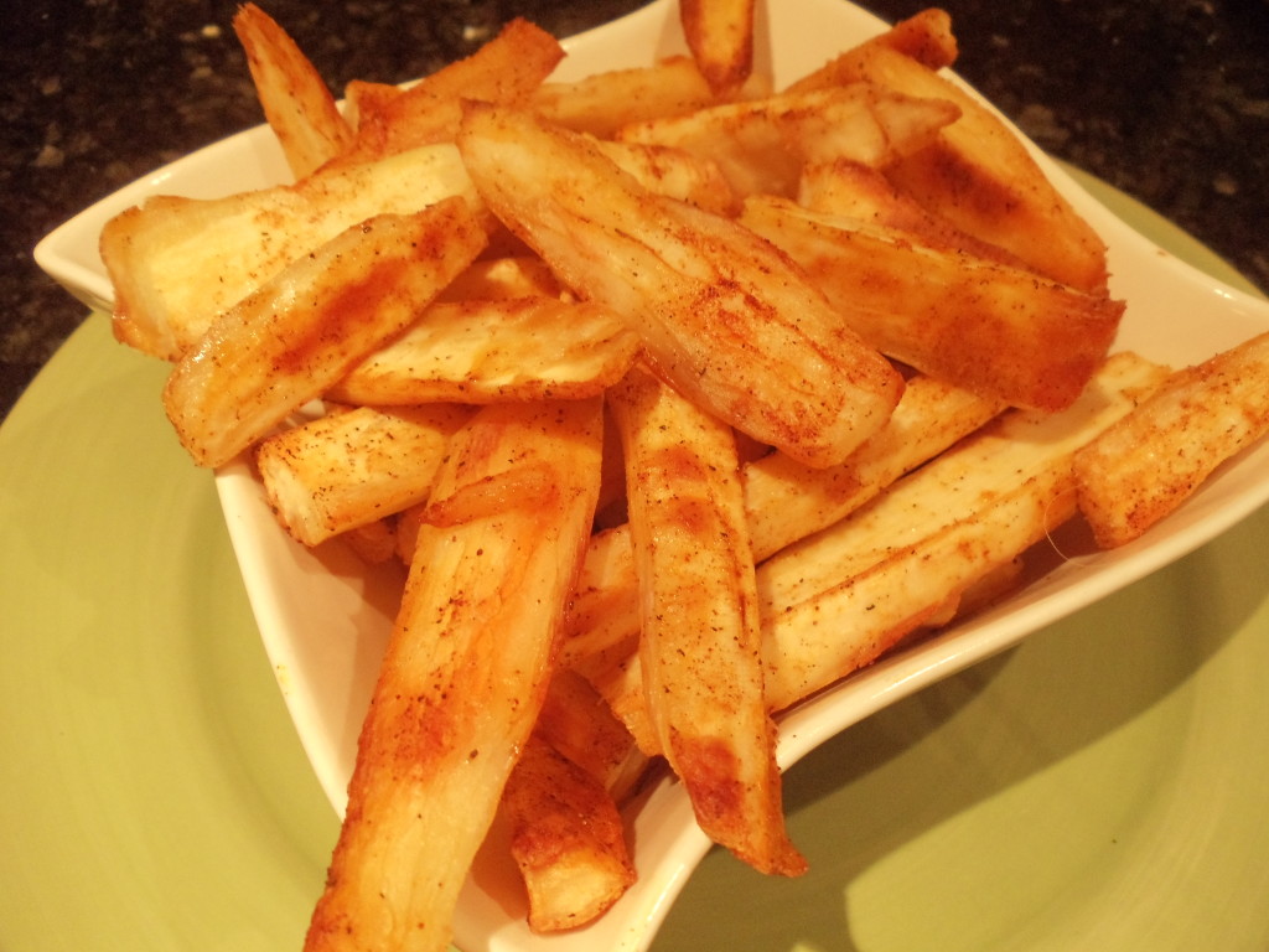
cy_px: 476
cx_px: 634
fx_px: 1613
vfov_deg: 32.9
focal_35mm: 44
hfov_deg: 42.9
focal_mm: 6
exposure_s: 1/20
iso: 400
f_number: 3.5
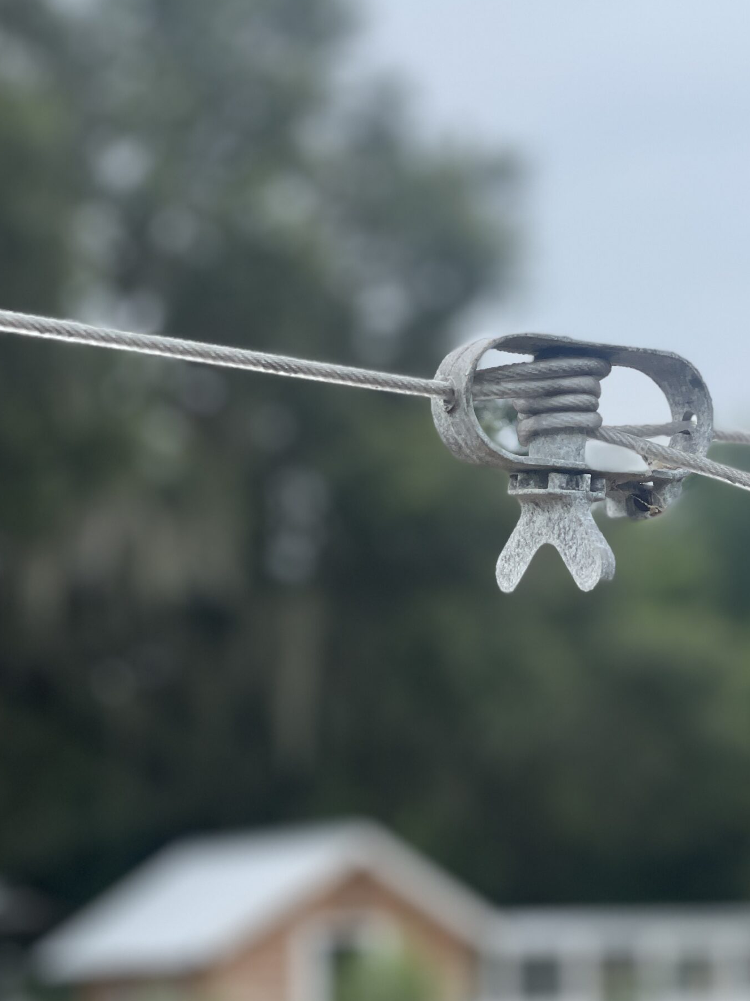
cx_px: 475
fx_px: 2138
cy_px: 508
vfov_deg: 26.3
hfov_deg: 19.9
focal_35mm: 74
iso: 32
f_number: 2
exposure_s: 1/1142
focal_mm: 6
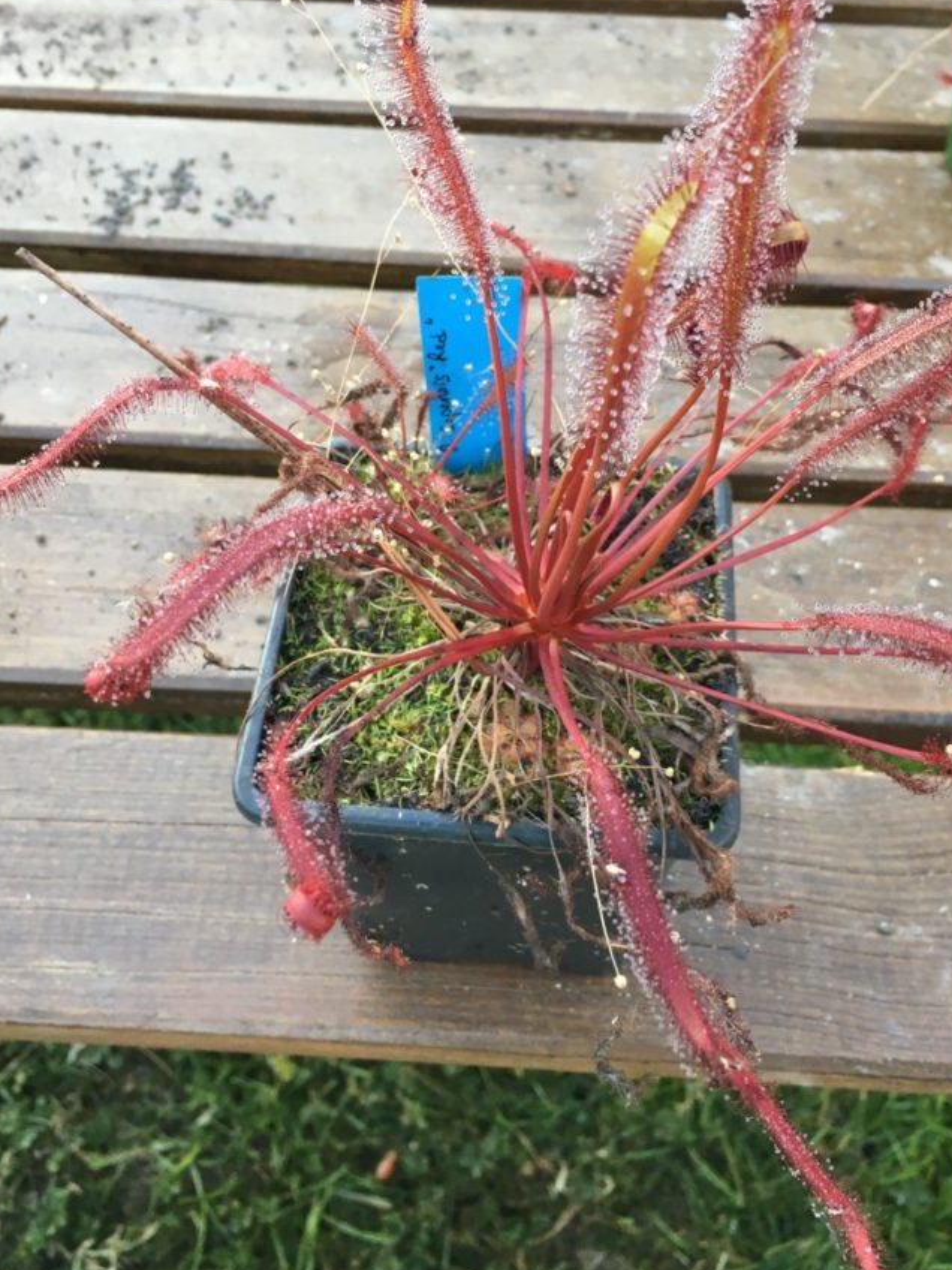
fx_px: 1283
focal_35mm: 35
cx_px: 515
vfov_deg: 52.4
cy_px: 535
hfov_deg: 40.7
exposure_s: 1/33
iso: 32
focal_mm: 4.15
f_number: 2.2
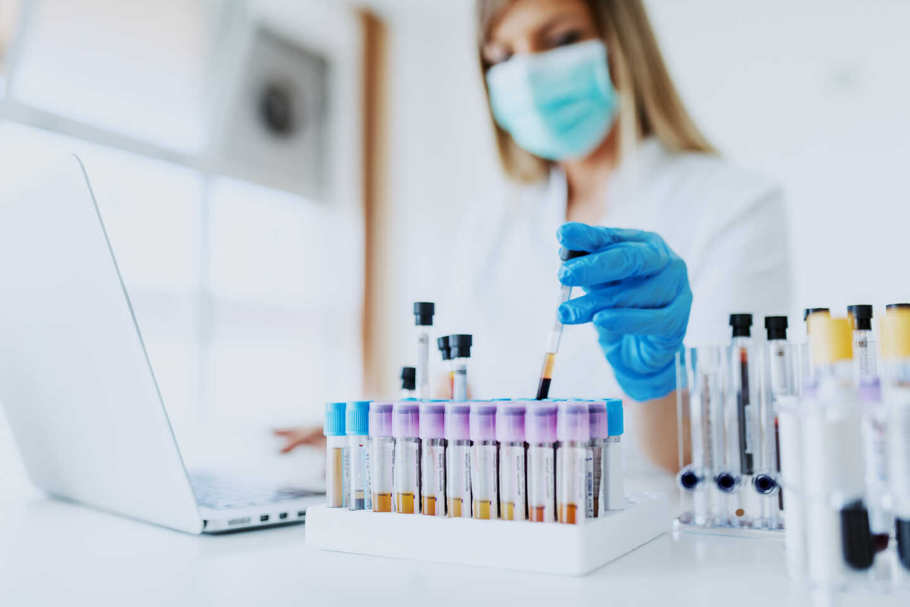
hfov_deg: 54.4
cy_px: 304
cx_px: 455
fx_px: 885
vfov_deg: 37.9
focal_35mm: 35
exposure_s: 1/500
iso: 200
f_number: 2
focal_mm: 35
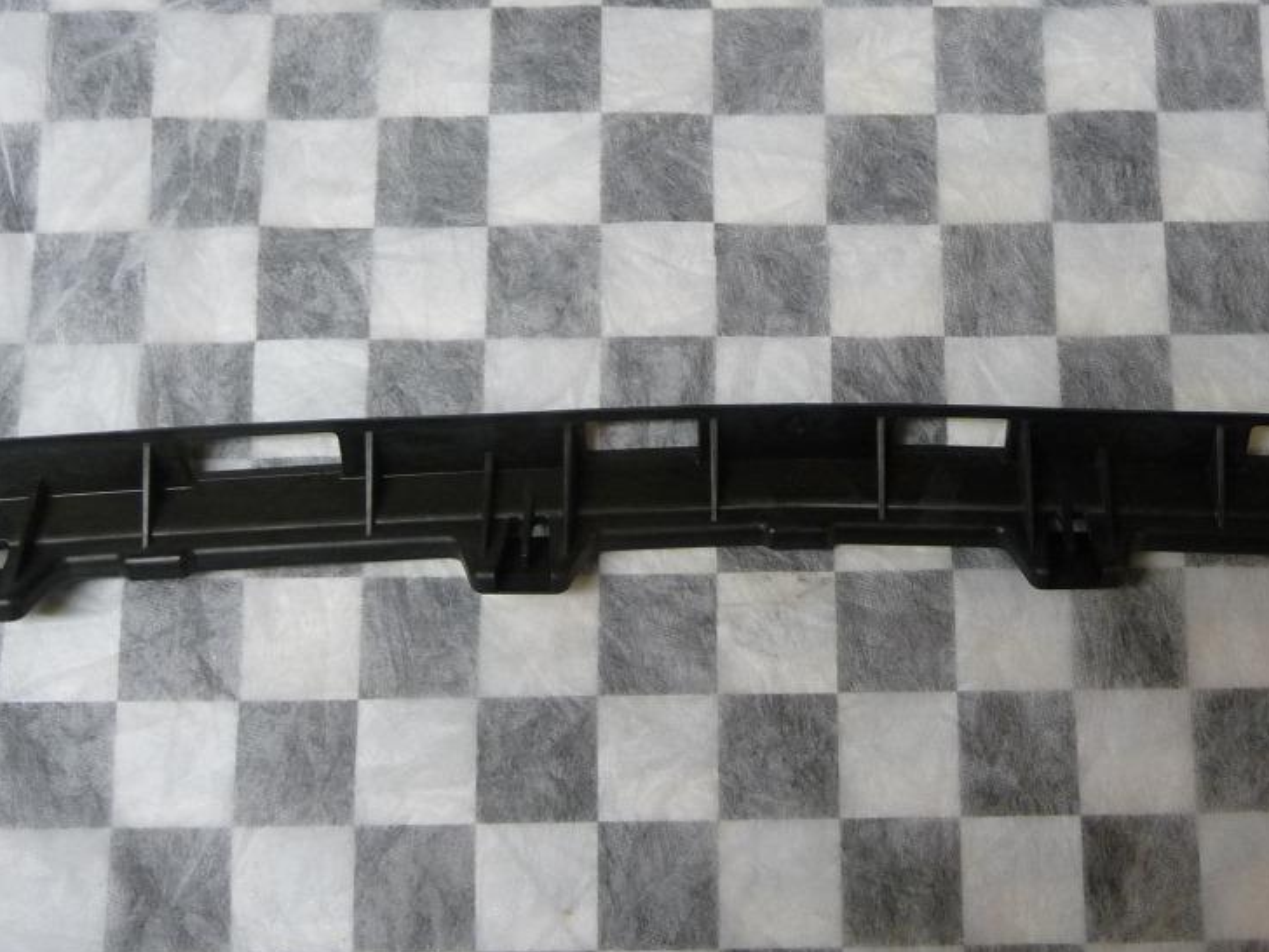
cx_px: 777
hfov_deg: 41.8
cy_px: 485
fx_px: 1650
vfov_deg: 32.2
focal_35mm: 45
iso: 200
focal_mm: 4.7
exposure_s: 1/30
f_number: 3.3
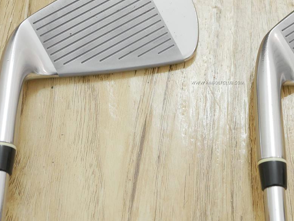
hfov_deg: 23.6
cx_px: 217
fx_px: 696
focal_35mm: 82
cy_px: 48
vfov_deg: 17.9
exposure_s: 1/50
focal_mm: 25
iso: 1600
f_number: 4.5
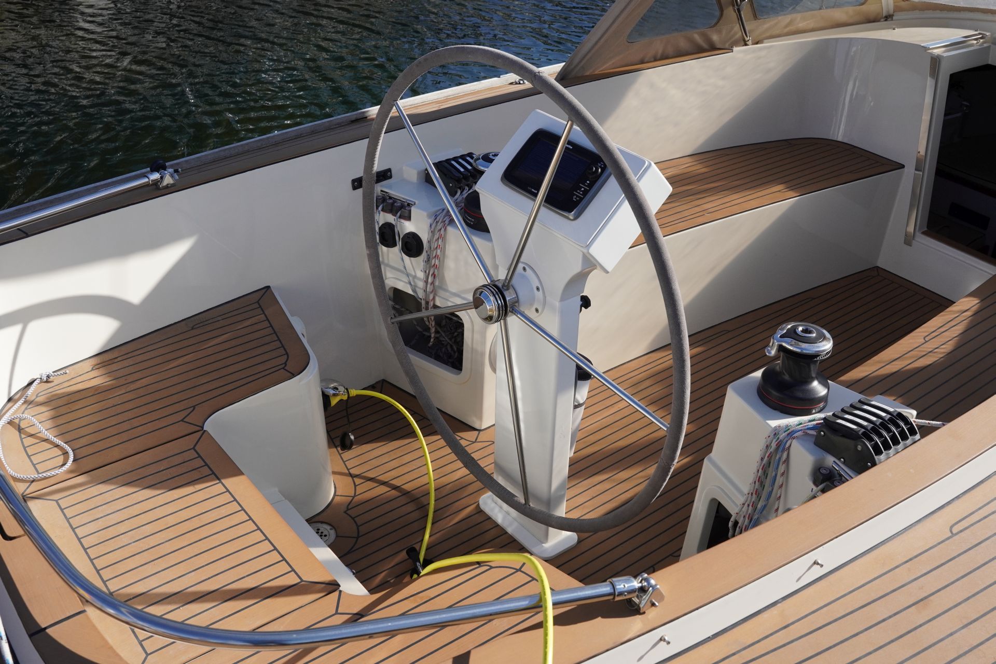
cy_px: 332
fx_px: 996
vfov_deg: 36.9
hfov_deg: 53.1
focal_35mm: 36
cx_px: 498
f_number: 8
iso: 640
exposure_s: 1/1600
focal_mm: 24
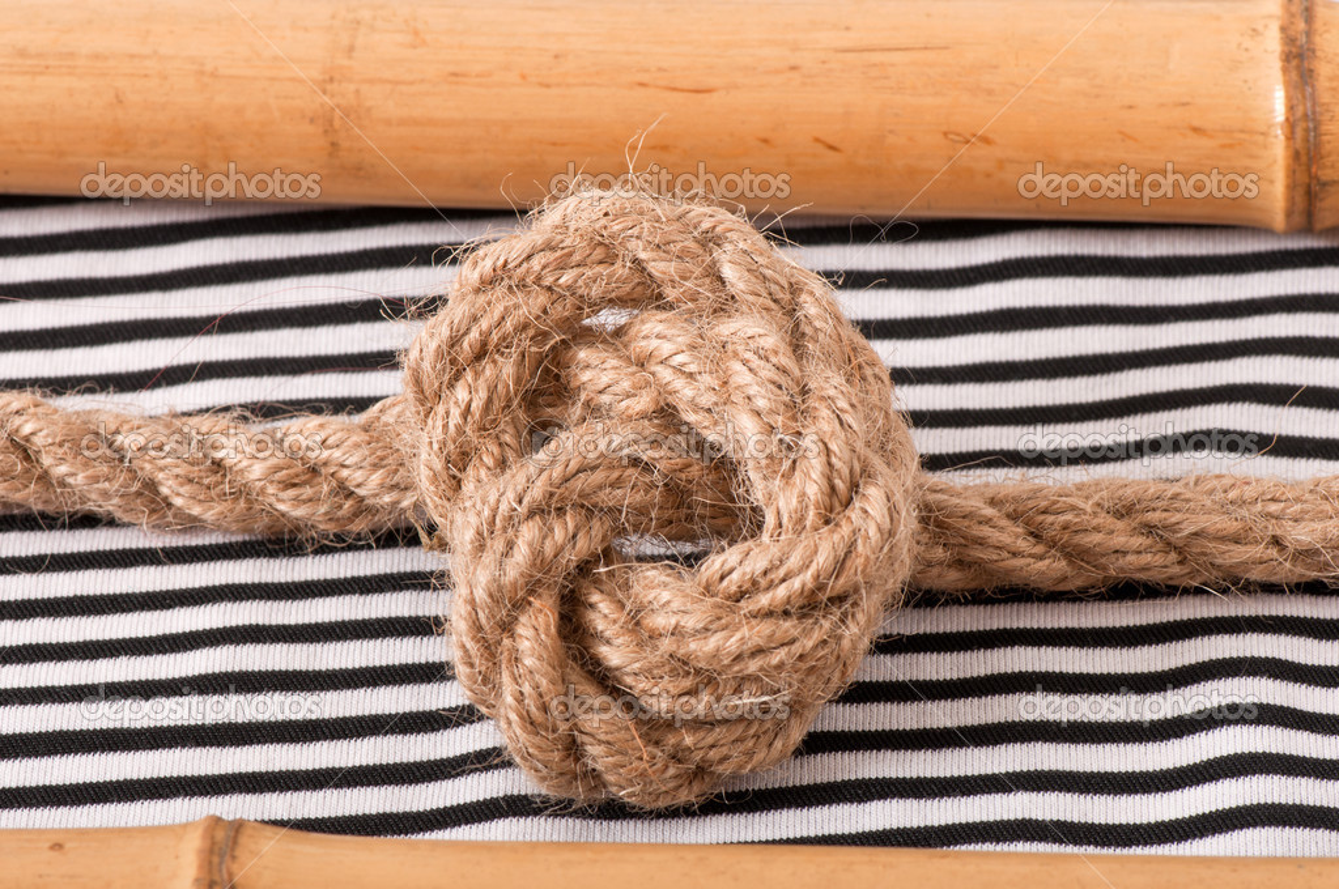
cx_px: 670
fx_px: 5851
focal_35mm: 158
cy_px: 444
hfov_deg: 13.1
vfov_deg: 8.7
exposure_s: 1/200
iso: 125
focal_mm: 105
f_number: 13
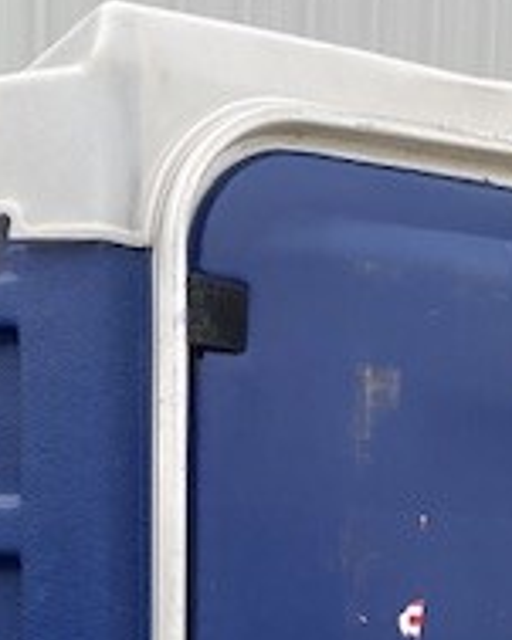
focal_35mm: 86
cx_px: 234
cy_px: 1006
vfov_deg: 19.0
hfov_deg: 17.8
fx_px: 1630
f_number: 1.8
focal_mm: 4.25
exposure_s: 1/426
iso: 32
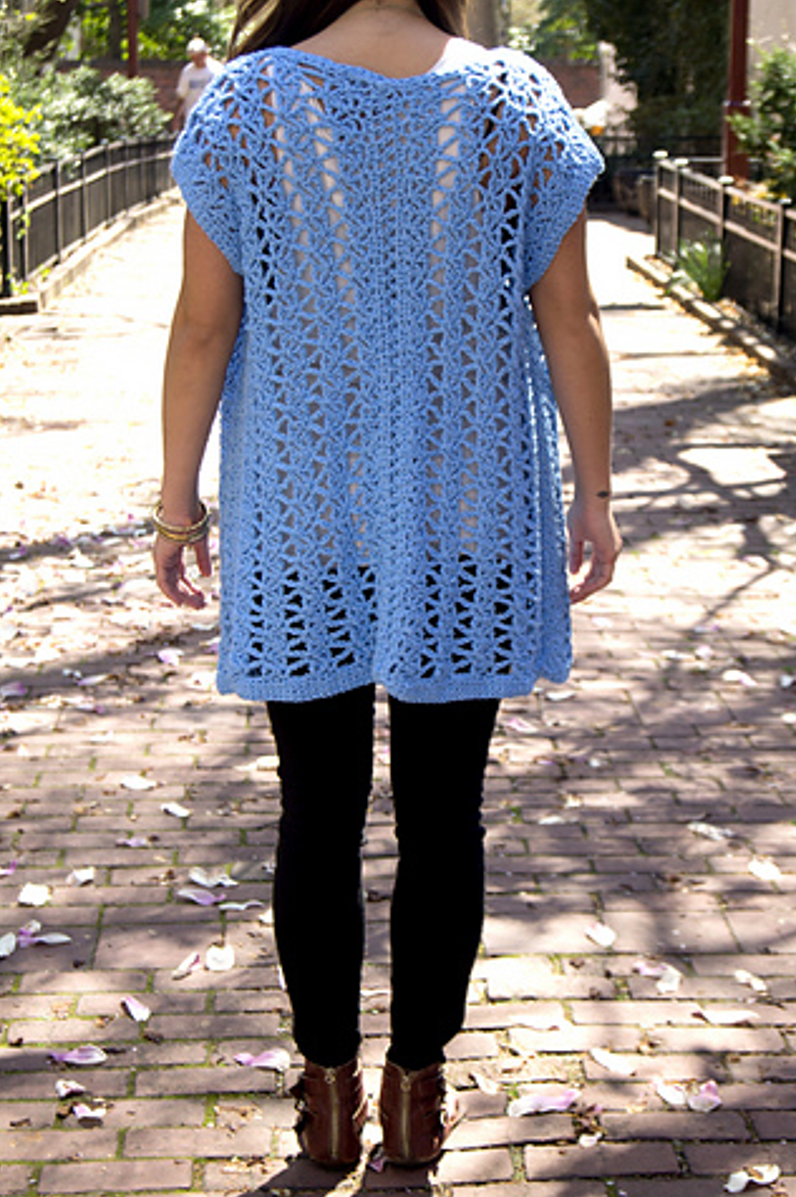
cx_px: 394
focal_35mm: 79
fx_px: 2624
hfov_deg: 17.3
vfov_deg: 25.7
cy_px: 577
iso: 100
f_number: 5.6
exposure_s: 1/100
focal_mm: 50
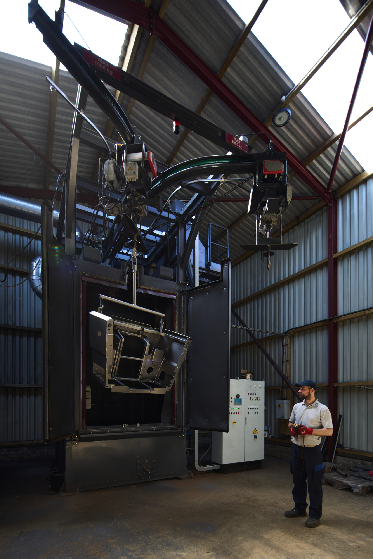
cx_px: 186
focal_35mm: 17
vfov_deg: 93.3
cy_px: 280
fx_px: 264
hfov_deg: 70.4
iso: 100
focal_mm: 17
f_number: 4
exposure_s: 1/15
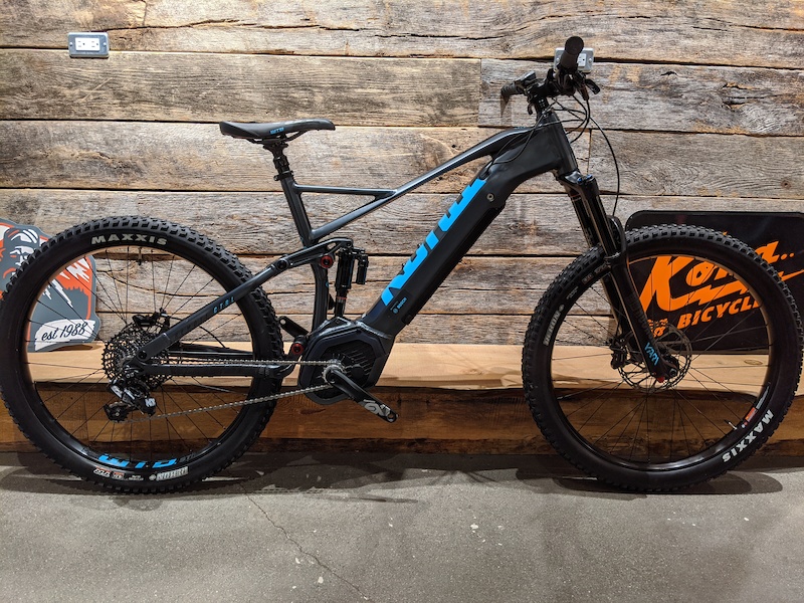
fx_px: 627
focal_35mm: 27
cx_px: 402
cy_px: 302
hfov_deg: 65.3
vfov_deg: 51.4
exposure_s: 1/24
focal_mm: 4.44
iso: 78
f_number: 1.8
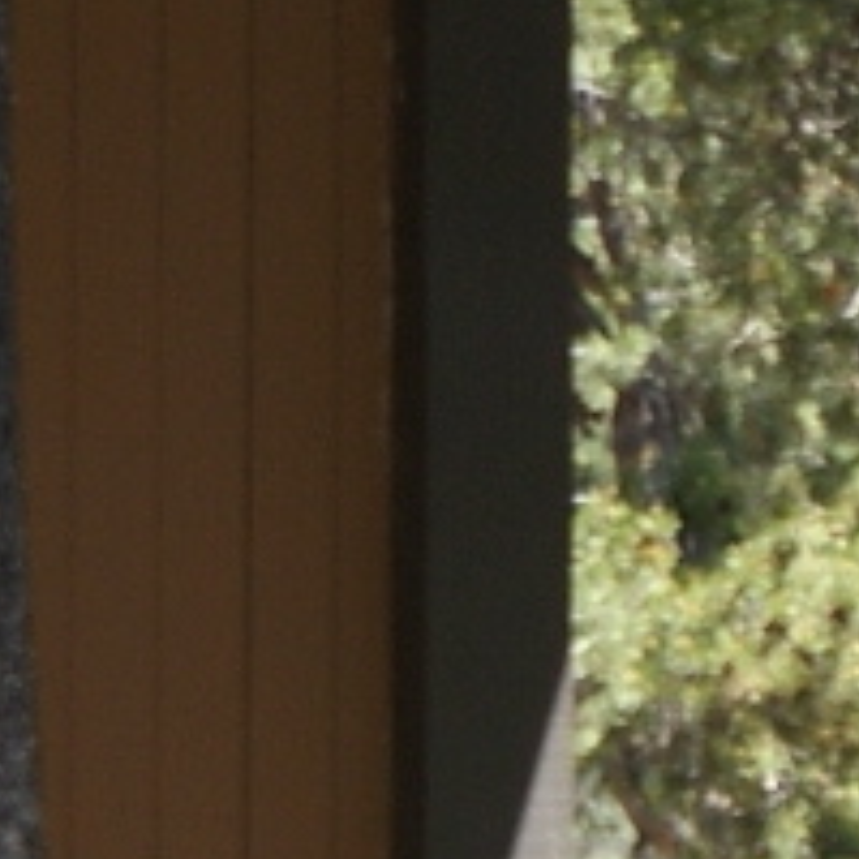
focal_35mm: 855
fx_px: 24004
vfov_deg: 2.0
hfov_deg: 2.0
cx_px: 2818
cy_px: -636
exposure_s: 1/125
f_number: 5.6
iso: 125
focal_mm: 70
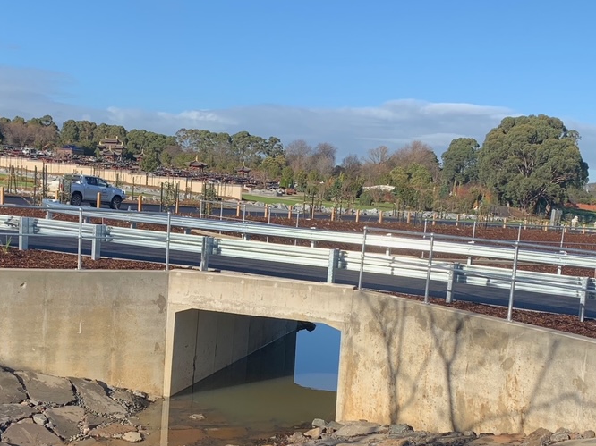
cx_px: 222
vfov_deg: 28.7
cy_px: 327
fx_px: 861
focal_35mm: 50
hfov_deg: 38.0
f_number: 1.8
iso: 25
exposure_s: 1/1560
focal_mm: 4.25
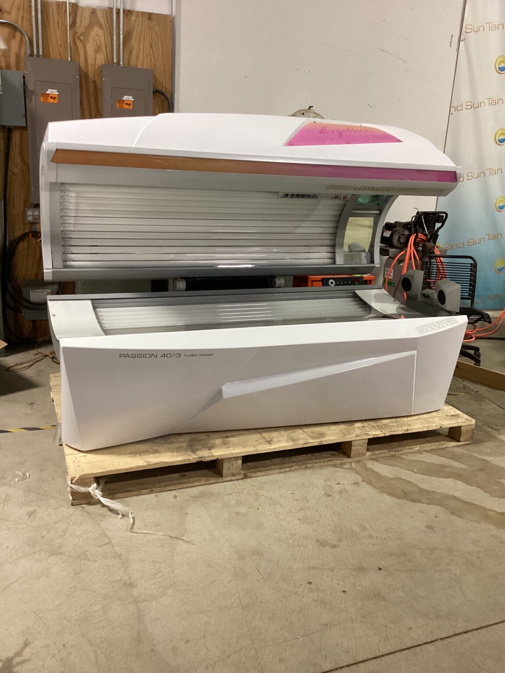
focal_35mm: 31
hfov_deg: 45.4
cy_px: 336
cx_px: 252
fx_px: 603
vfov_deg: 58.4
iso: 250
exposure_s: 1/60
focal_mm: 3.3
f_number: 2.4
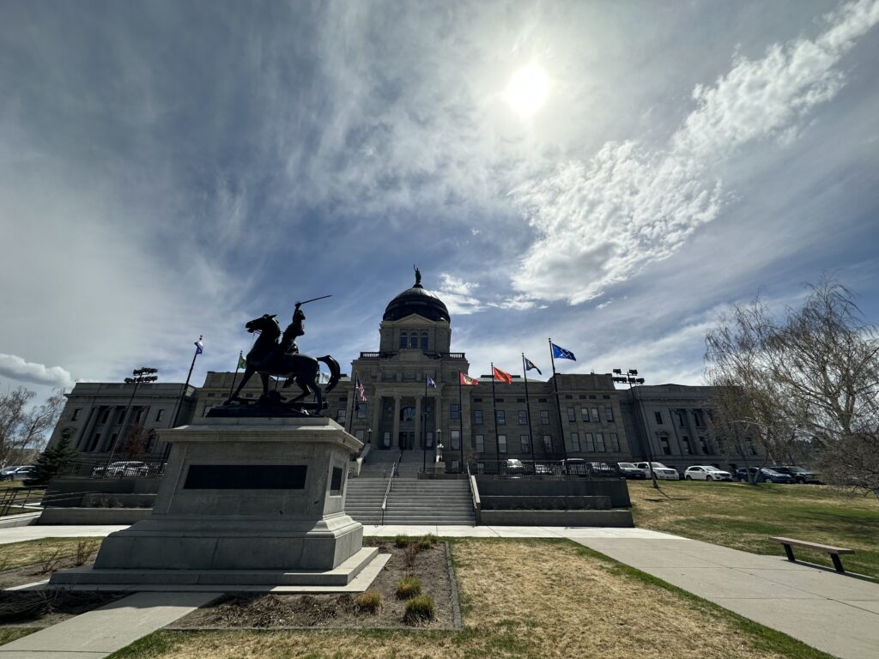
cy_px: 330
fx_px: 356
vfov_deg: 85.7
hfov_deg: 102.1
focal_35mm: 14
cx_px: 440
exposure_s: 1/6897
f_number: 2.2
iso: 50
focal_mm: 2.22
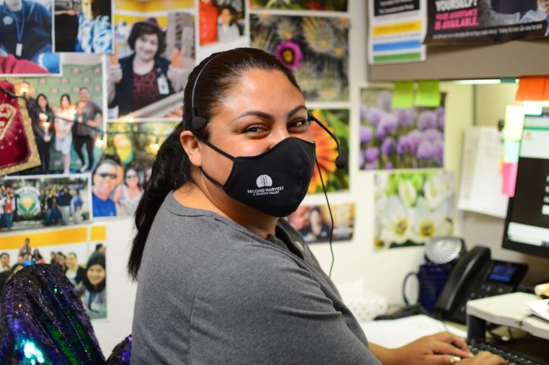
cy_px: 182
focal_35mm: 52
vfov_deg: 25.7
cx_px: 274
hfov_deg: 37.9
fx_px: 800
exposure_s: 1/60
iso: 280
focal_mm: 35
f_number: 1.8
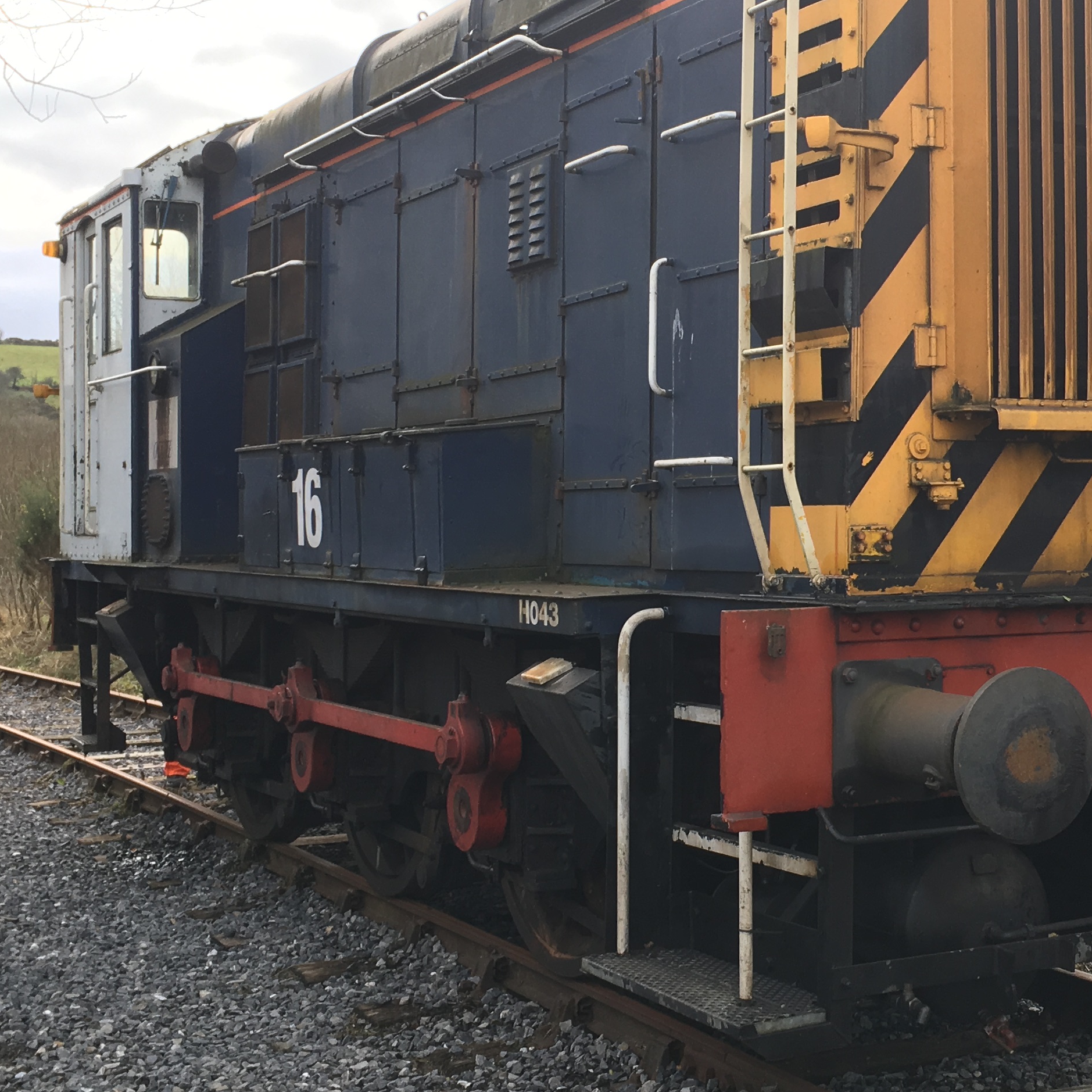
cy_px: 450
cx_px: 761
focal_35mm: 55
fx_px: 1963
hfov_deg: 30.8
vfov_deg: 31.0
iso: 25
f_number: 2.2
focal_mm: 4.15
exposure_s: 1/156
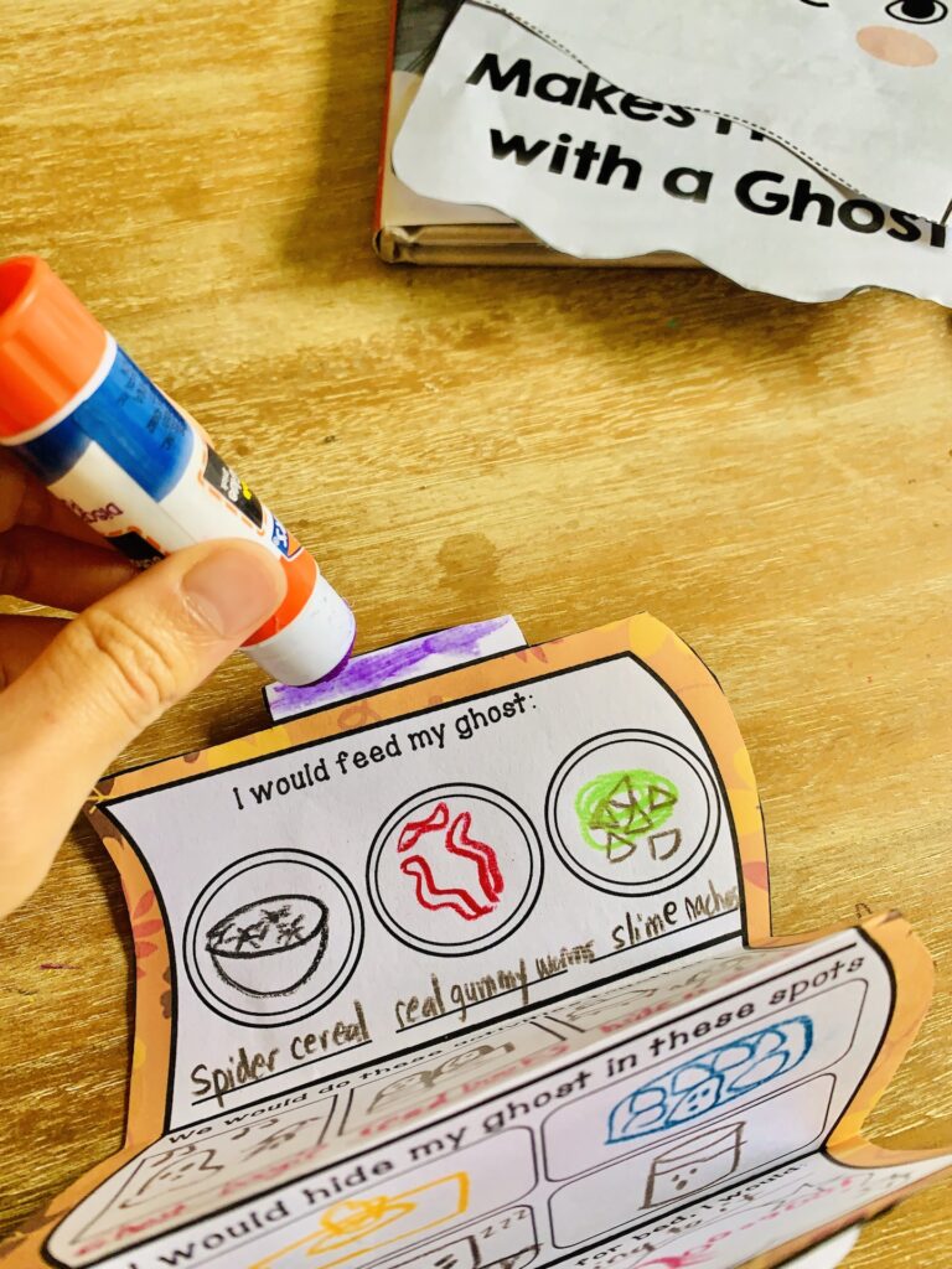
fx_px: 953
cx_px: 476
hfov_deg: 53.1
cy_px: 634
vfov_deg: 67.3
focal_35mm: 26
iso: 100
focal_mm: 4.25
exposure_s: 1/76
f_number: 1.8
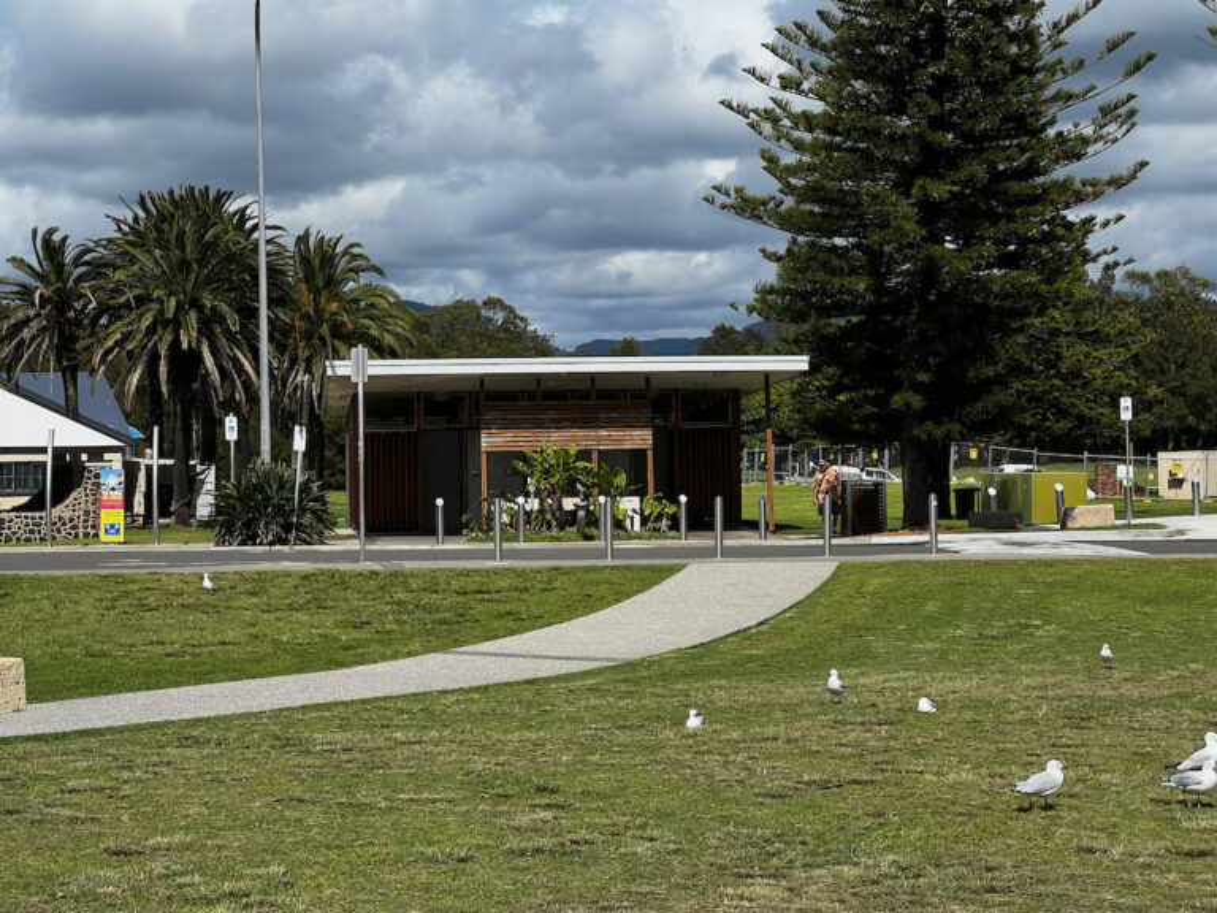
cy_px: 456
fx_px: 2707
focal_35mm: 77
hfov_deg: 25.3
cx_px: 608
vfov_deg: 19.1
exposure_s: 1/995
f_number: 2.8
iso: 32
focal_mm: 9
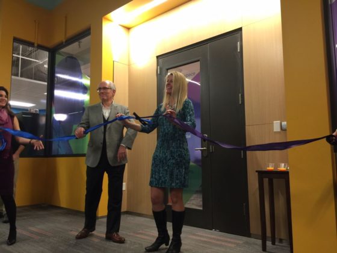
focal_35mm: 29
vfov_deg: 48.2
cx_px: 168
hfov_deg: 61.7
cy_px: 126
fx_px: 282
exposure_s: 1/15
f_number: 2.2
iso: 50
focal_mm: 4.15
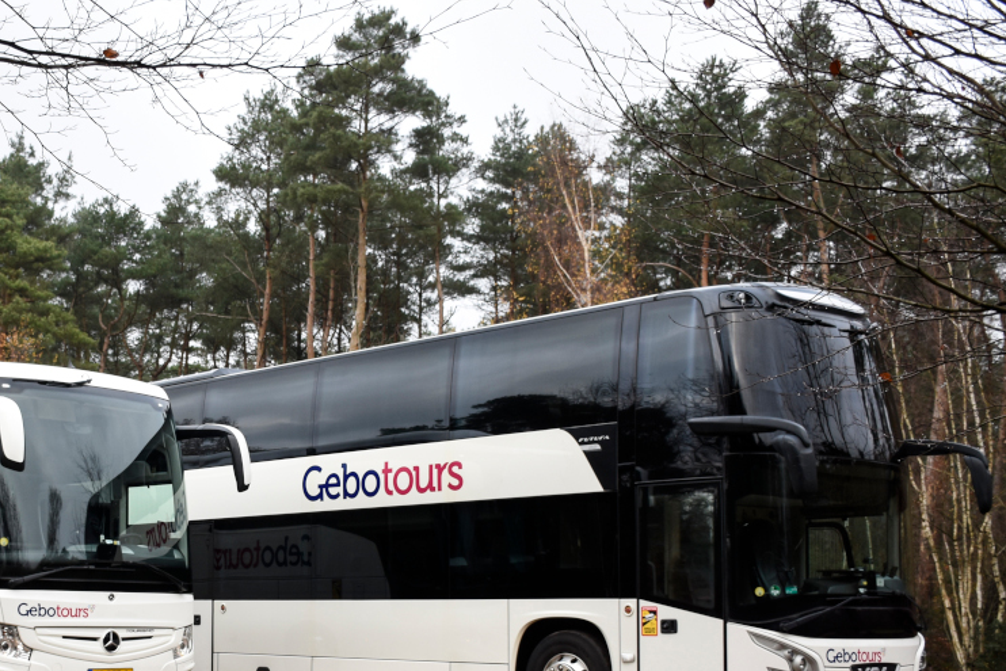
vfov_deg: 24.1
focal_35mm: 56
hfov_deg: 34.8
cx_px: 228
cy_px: 492
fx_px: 1560
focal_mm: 23
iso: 320
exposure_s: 1/400
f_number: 3.8
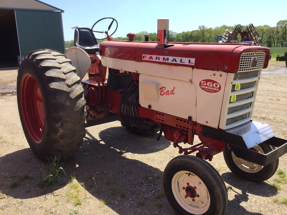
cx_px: 144
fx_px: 257
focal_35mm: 31
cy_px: 108
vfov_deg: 45.4
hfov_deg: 58.4
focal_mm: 3.3
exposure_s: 1/721
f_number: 2.4
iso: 25
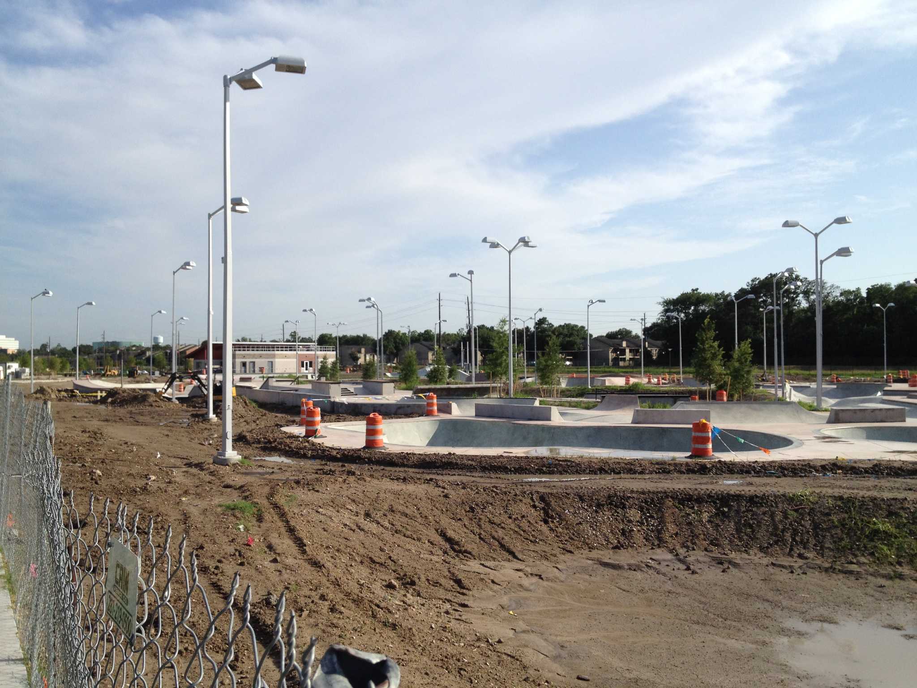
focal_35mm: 35
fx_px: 927
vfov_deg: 40.7
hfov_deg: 52.6
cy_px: 344
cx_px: 458
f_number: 2.4
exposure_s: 1/2045
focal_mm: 4.28
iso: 50
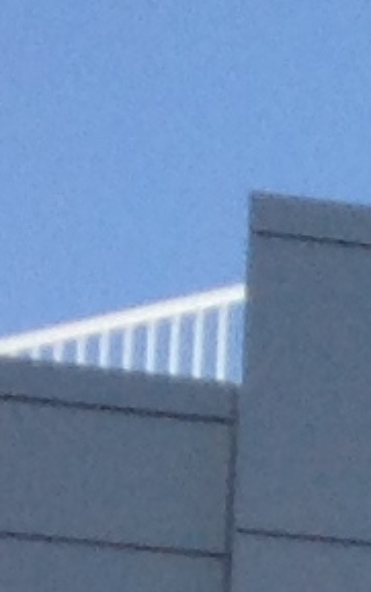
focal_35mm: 332
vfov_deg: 6.0
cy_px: 1479
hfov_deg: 3.3
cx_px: 2544
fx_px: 5363
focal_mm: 4.28
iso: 50
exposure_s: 1/1681
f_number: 2.4
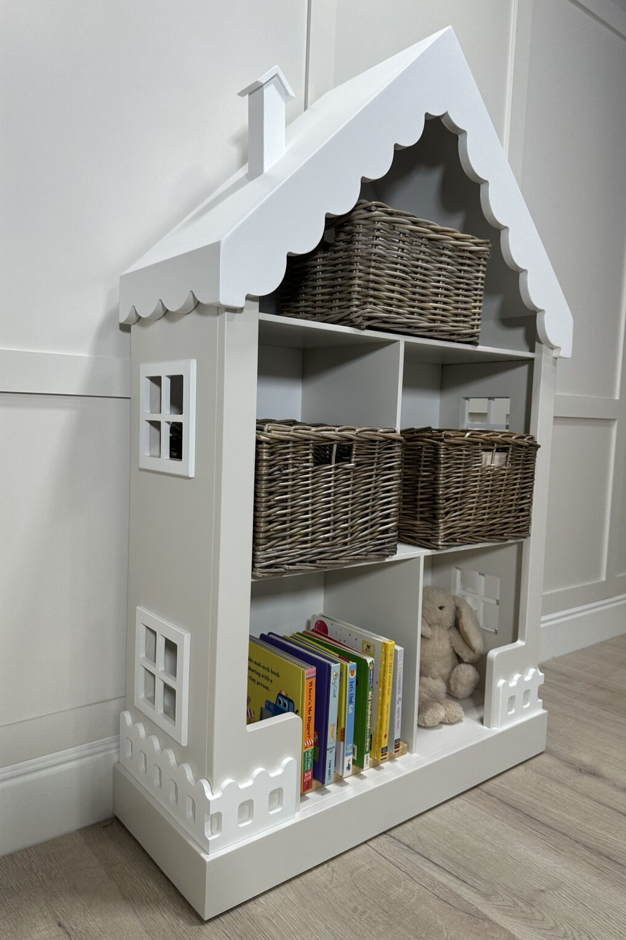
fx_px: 652
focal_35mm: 25
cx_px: 310
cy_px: 470
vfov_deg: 71.5
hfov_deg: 51.3
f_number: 1.78
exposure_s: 1/672
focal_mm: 6.86
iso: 80
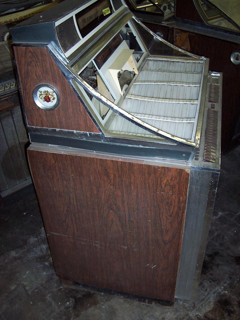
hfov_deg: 38.7
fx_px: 342
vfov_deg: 50.1
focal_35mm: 37
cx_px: 120
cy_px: 160
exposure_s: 1/60
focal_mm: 5.6
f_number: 2.8
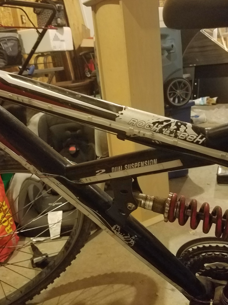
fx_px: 307
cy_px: 152
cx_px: 120
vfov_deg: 52.6
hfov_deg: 40.7
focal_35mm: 35
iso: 1000
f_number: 1.7
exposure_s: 1/10
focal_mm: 4.2
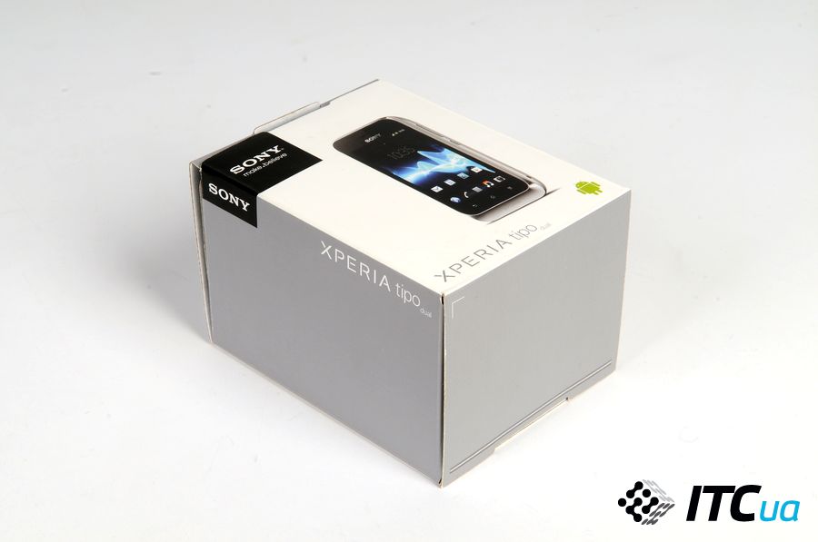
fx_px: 1633
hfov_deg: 28.1
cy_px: 271
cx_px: 409
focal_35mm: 72
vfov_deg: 18.9
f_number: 20
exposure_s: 1/125
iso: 200
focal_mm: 48
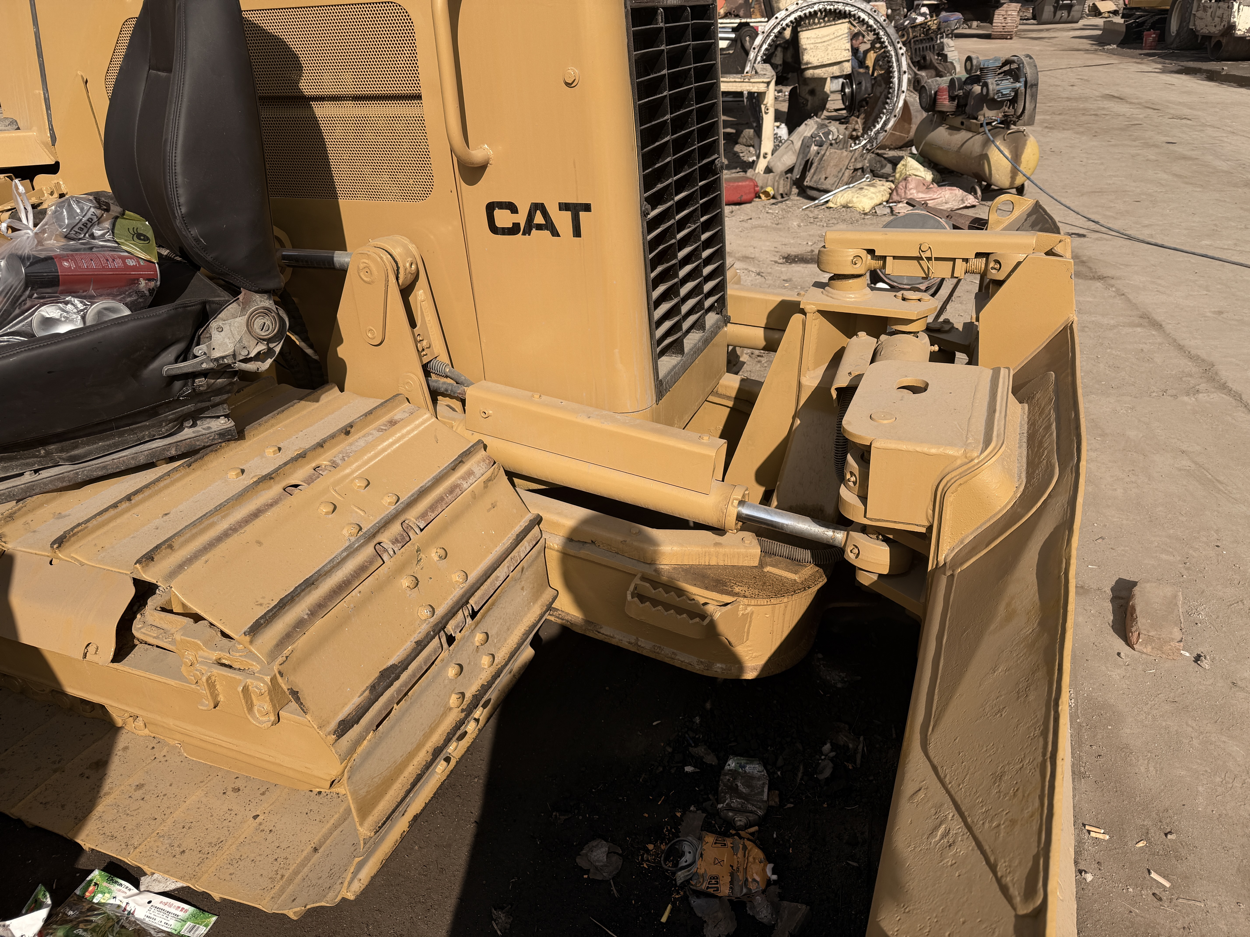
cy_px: 468
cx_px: 625
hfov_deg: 71.6
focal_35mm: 24
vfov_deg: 56.8
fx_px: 867
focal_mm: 6.76
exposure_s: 1/4405
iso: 80
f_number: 1.78
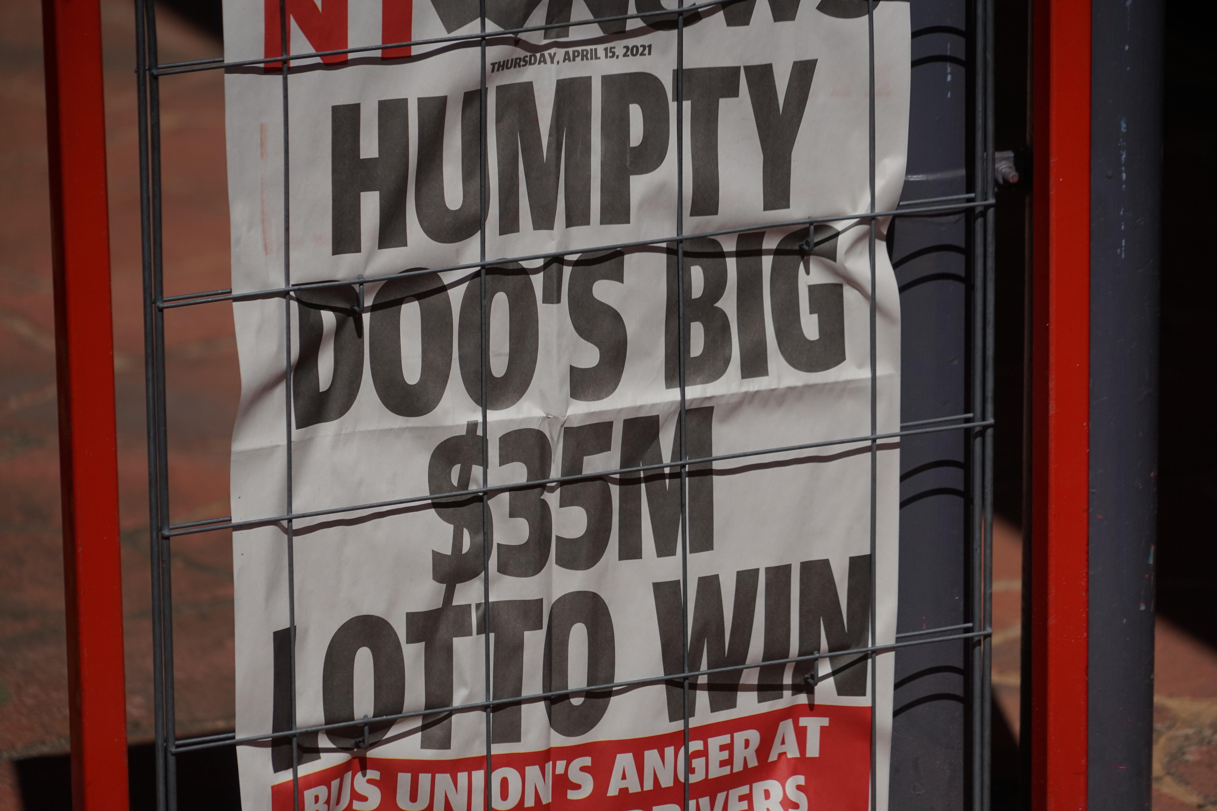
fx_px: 8112
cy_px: 406
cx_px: 608
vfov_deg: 5.7
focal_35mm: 240
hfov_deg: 8.6
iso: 200
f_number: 7.1
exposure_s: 1/2500
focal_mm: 240
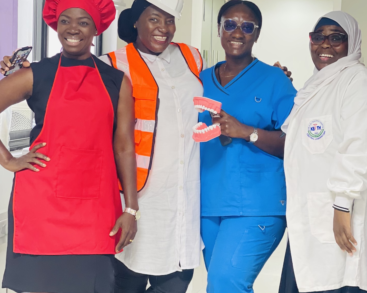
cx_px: 193
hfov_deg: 21.7
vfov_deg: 17.5
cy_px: 155
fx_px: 956
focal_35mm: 88
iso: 125
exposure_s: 1/50
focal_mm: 7.5
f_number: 2.2
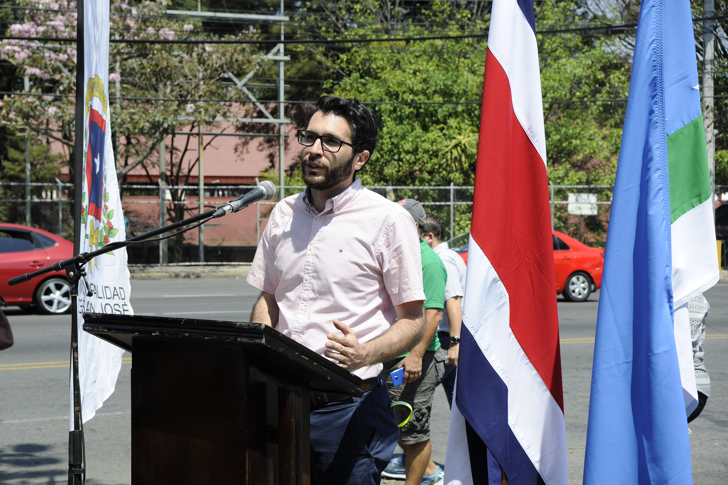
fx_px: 1112
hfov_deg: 36.2
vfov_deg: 24.6
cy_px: 242
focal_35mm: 55
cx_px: 364
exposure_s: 1/200
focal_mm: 55
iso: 125
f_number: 8
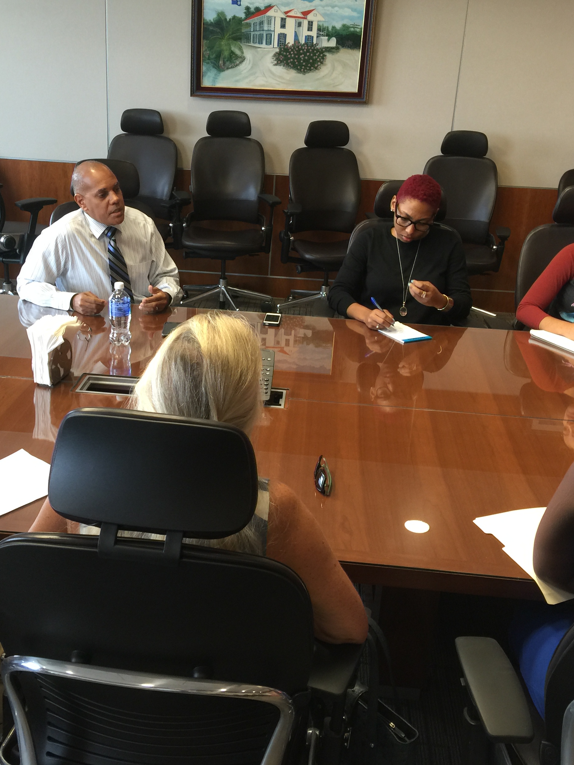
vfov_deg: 47.9
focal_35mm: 39
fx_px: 862
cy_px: 381
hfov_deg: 36.7
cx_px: 239
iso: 40
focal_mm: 4.15
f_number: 2.2
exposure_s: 1/15
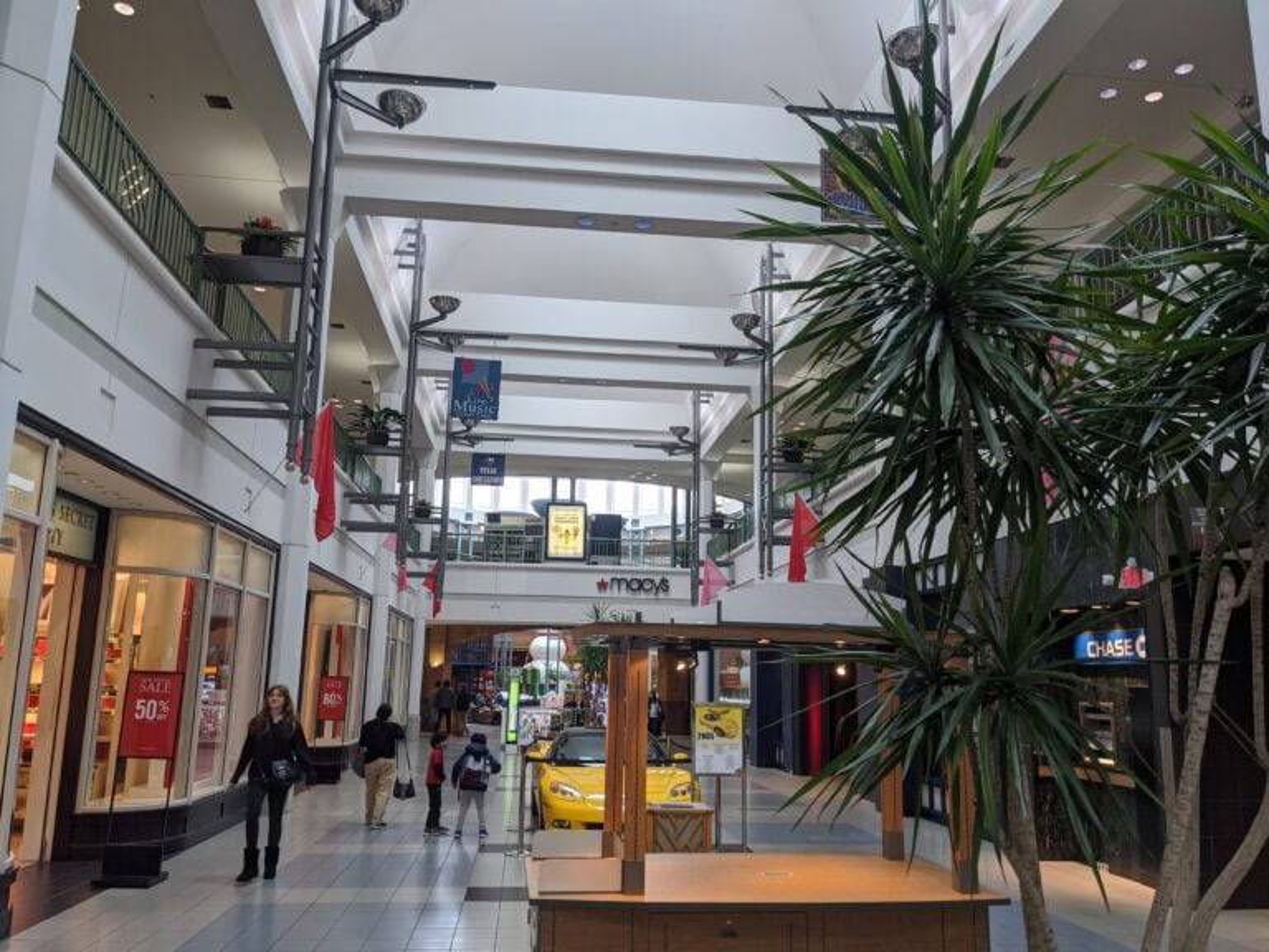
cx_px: 634
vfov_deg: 51.4
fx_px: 990
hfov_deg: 65.3
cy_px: 476
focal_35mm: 27
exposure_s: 1/120
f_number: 1.7
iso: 93
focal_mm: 4.4
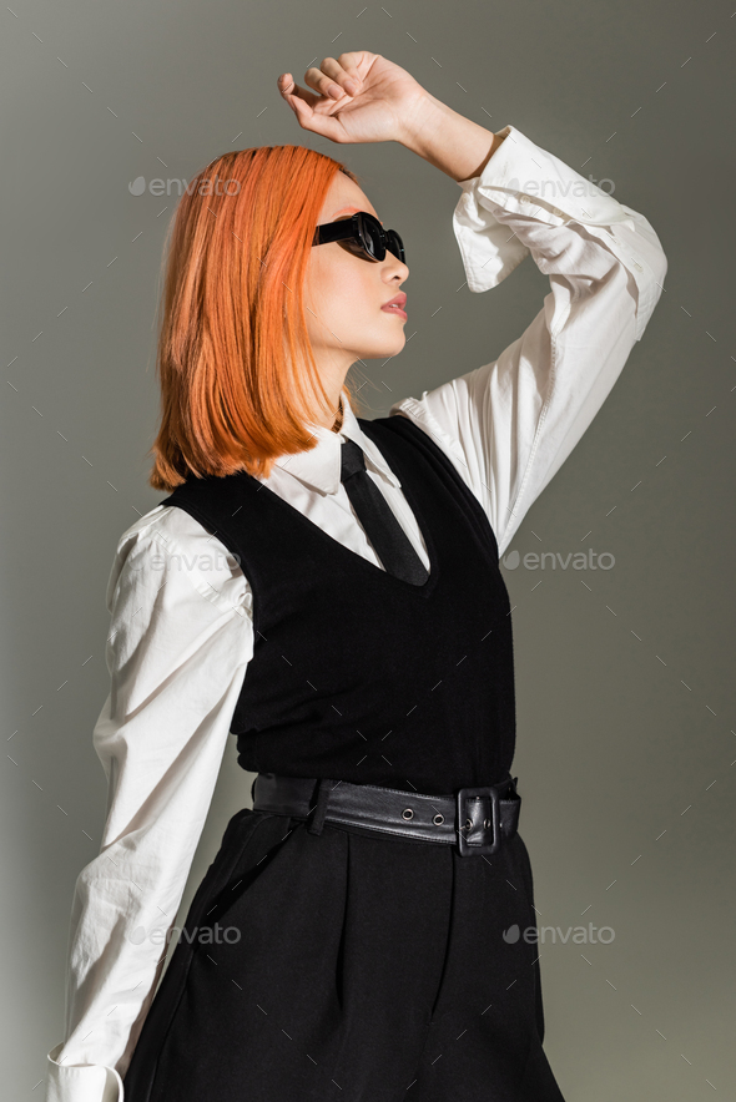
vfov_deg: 39.6
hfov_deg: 27.0
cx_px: 368
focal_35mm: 50
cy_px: 551
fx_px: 1532
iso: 200
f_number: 3.5
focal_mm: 50
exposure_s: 1/160
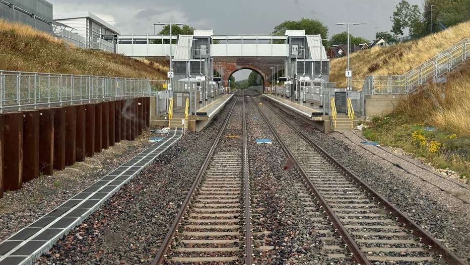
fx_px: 661
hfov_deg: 39.2
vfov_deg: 22.6
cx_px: 234
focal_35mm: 53
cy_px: 96
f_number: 1.78
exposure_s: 1/1222
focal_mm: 6.76
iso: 64
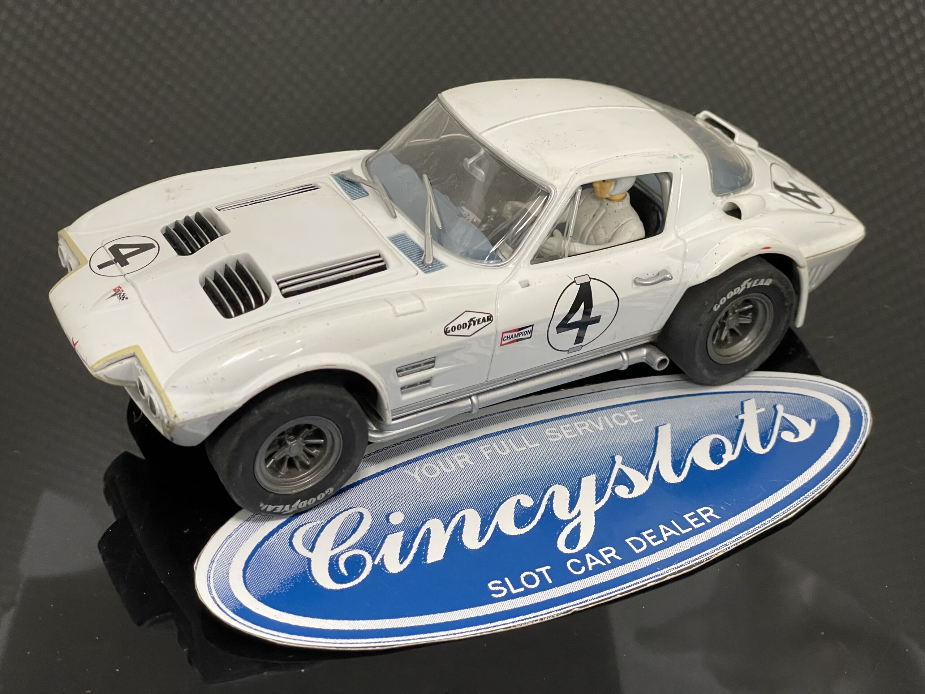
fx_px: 1390
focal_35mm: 52
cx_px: 462
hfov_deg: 36.8
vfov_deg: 28.0
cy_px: 347
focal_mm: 6
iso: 500
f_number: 2
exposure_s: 1/60
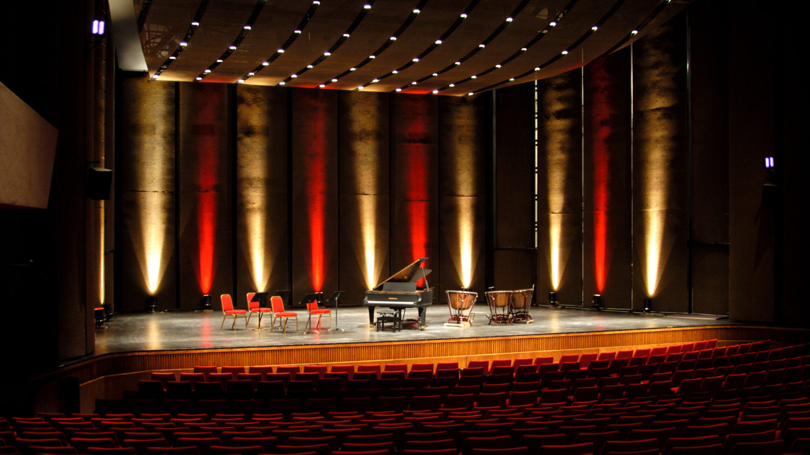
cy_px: 233
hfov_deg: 42.9
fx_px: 1031
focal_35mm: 48
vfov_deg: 24.9
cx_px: 401
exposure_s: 1/5
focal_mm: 30
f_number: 5
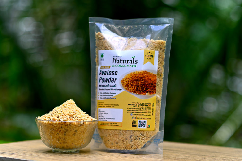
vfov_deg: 16.1
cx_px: 121
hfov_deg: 23.9
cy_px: 80
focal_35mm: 85
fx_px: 571
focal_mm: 85
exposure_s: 1/250
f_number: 3.2
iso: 64
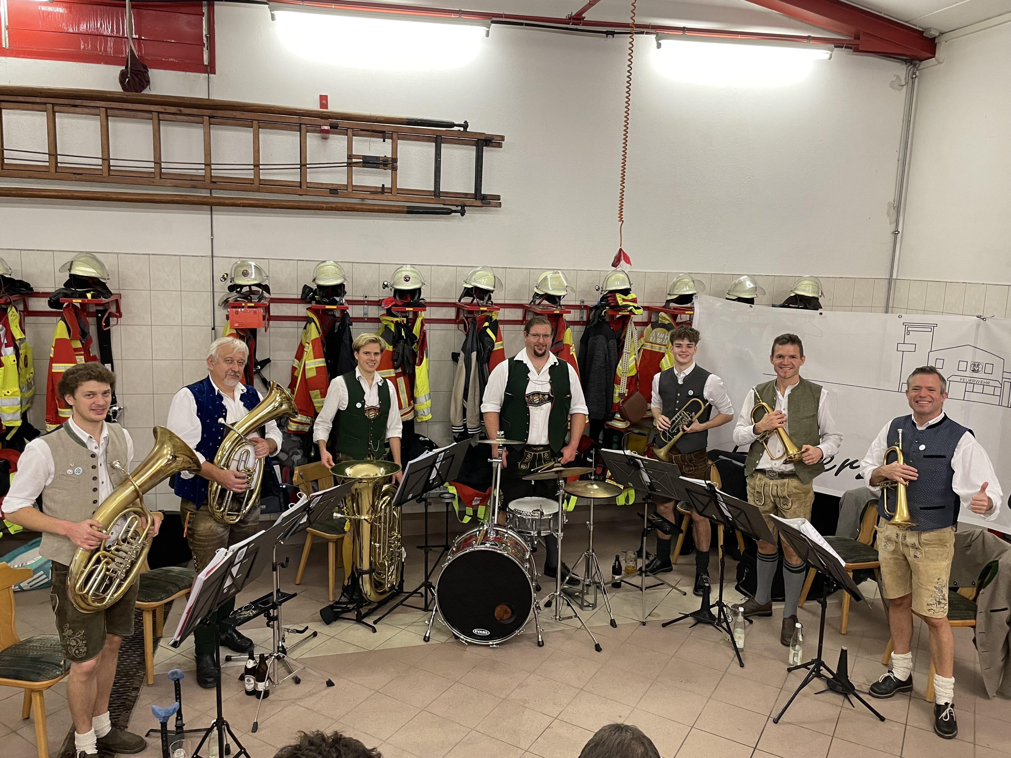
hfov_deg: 67.3
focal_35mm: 26
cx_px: 506
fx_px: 759
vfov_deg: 53.1
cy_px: 379
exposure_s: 1/50
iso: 250
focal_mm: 4.2
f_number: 1.6
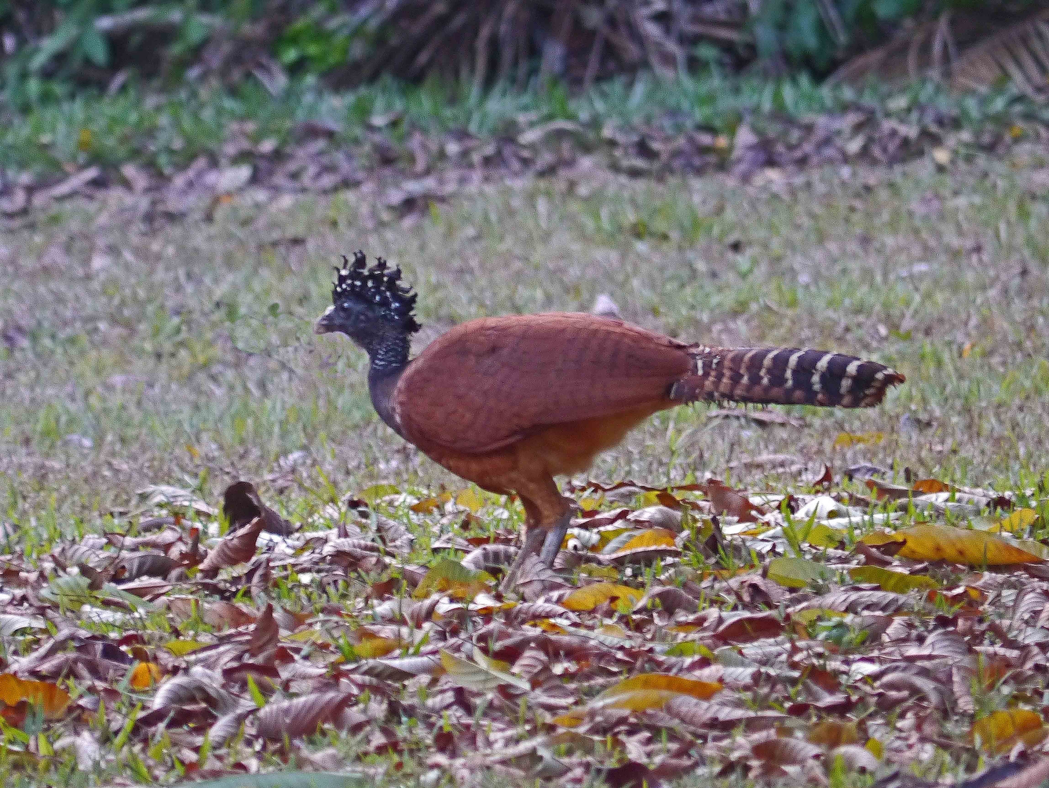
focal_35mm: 400
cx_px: 524
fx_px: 12127
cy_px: 394
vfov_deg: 3.7
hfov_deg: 5.0
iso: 800
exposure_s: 1/10
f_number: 5.6
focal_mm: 200
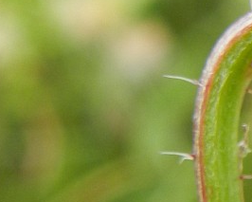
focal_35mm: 141
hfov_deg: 12.7
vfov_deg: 11.0
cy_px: 117
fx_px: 1052
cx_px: 420
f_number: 3.7
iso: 160
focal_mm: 5.6
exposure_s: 1/125
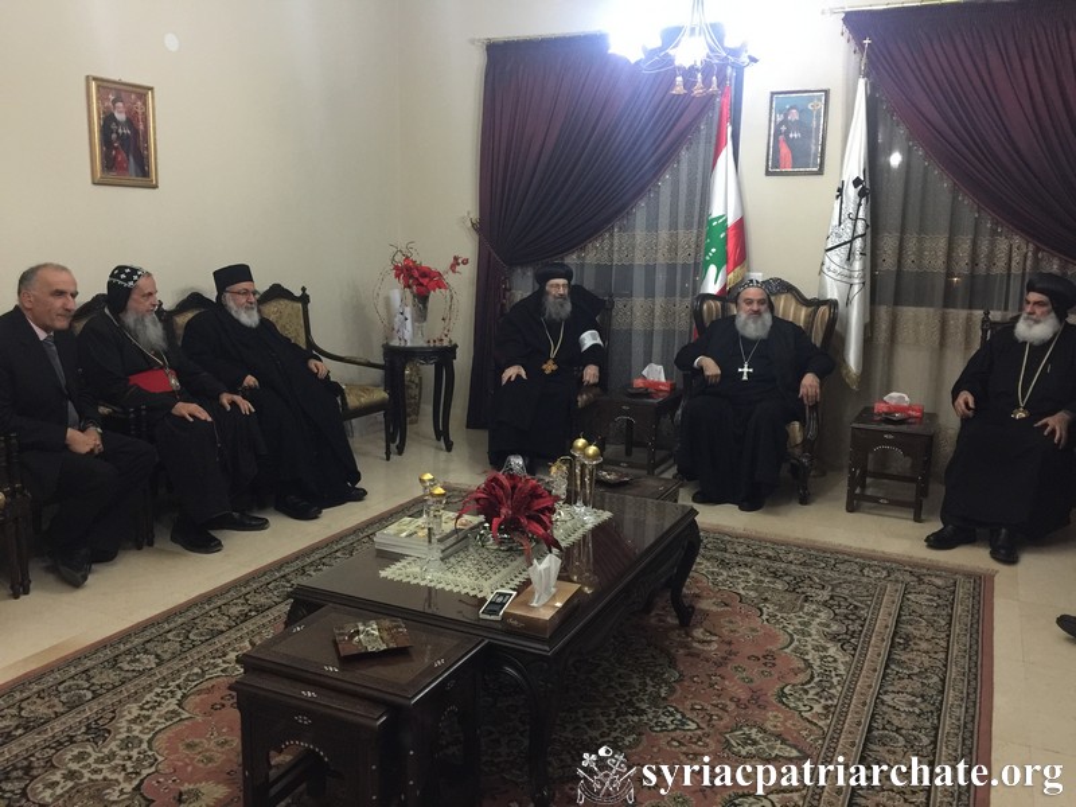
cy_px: 404
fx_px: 901
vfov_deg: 48.2
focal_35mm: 29
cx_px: 538
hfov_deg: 61.7
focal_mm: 4.15
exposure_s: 1/10
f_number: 2.2
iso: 125
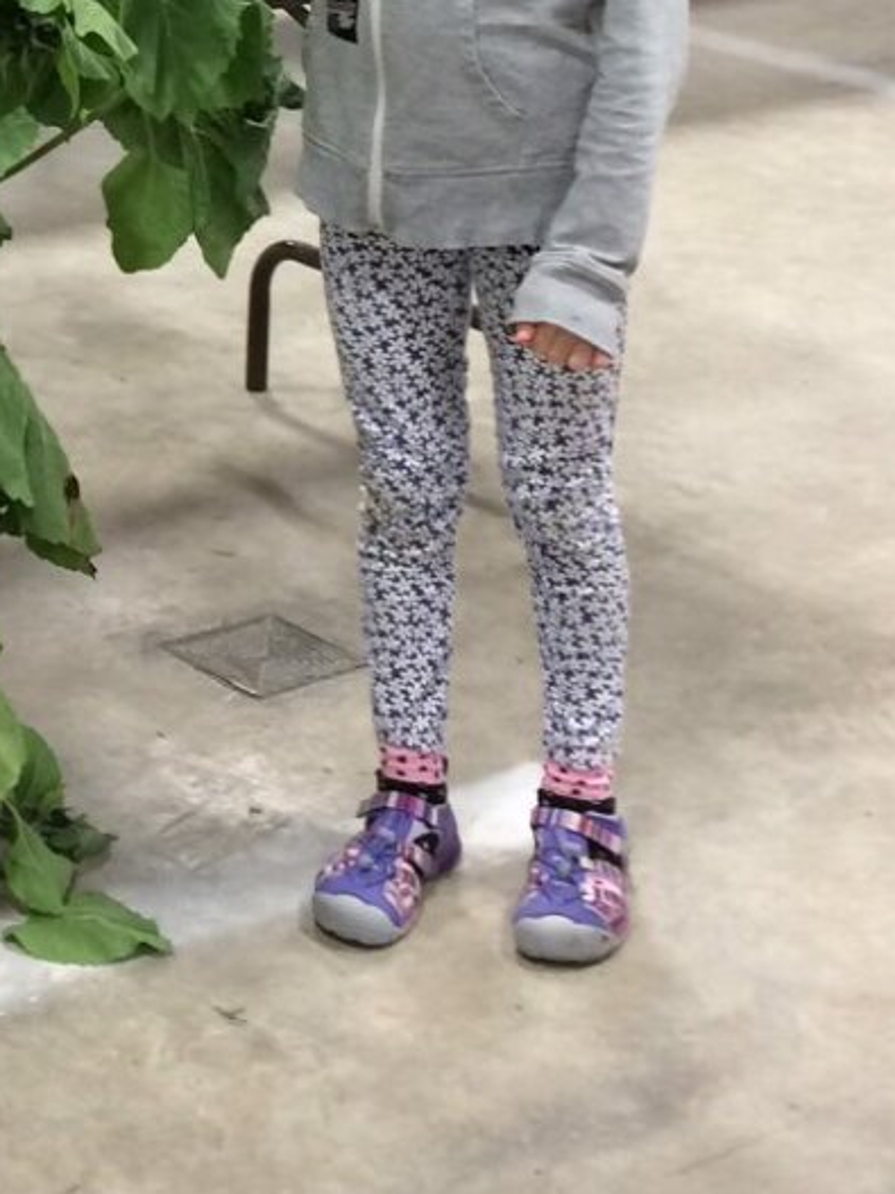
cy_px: -218
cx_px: -369
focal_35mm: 88
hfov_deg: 15.7
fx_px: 3035
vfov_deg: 20.8
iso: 64
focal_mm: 4.15
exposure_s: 1/30
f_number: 2.2
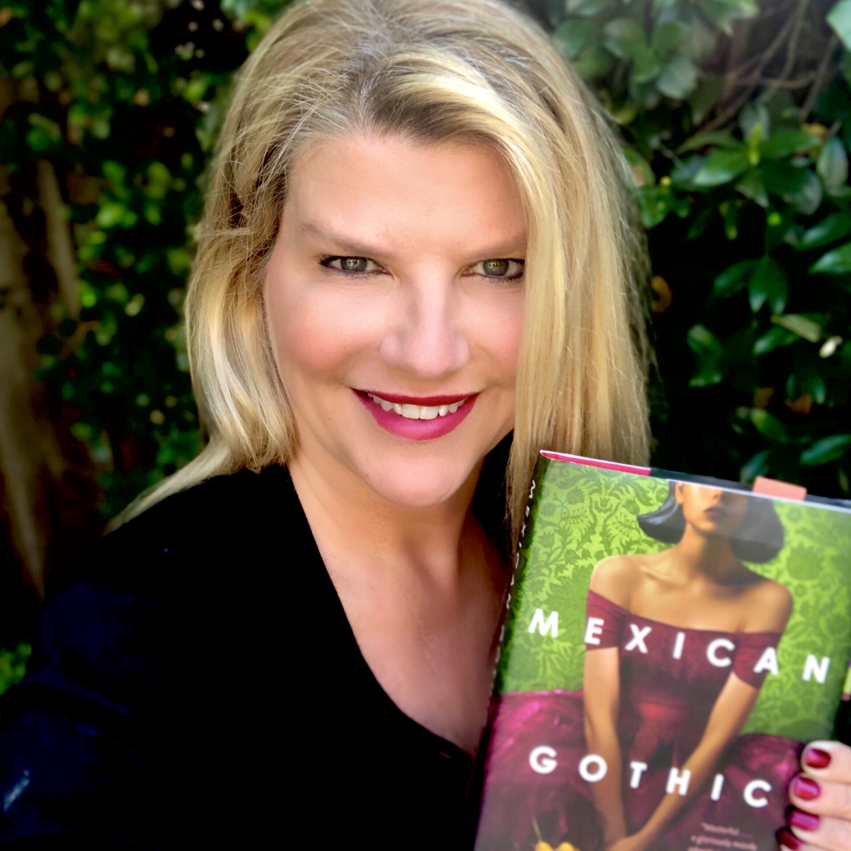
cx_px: 425
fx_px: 1057
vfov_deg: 43.8
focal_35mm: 38
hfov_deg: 43.9
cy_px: 477
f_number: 2.2
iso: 32
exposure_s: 1/120
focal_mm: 2.87
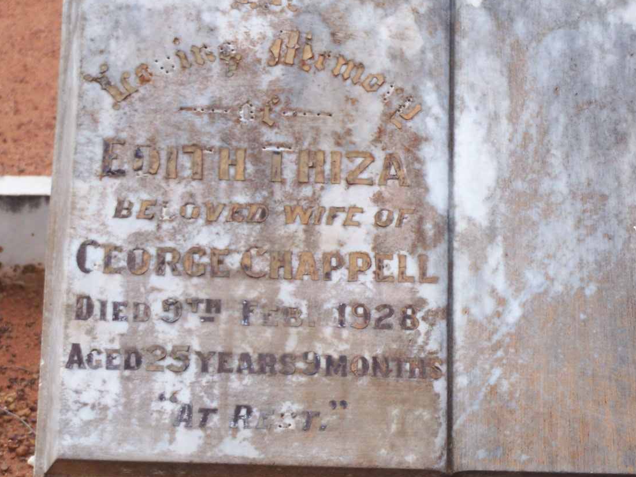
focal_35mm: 170
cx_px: 441
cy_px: 202
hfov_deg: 11.6
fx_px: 3124
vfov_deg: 8.7
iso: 64
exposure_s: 1/500
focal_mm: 19.4
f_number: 3.3
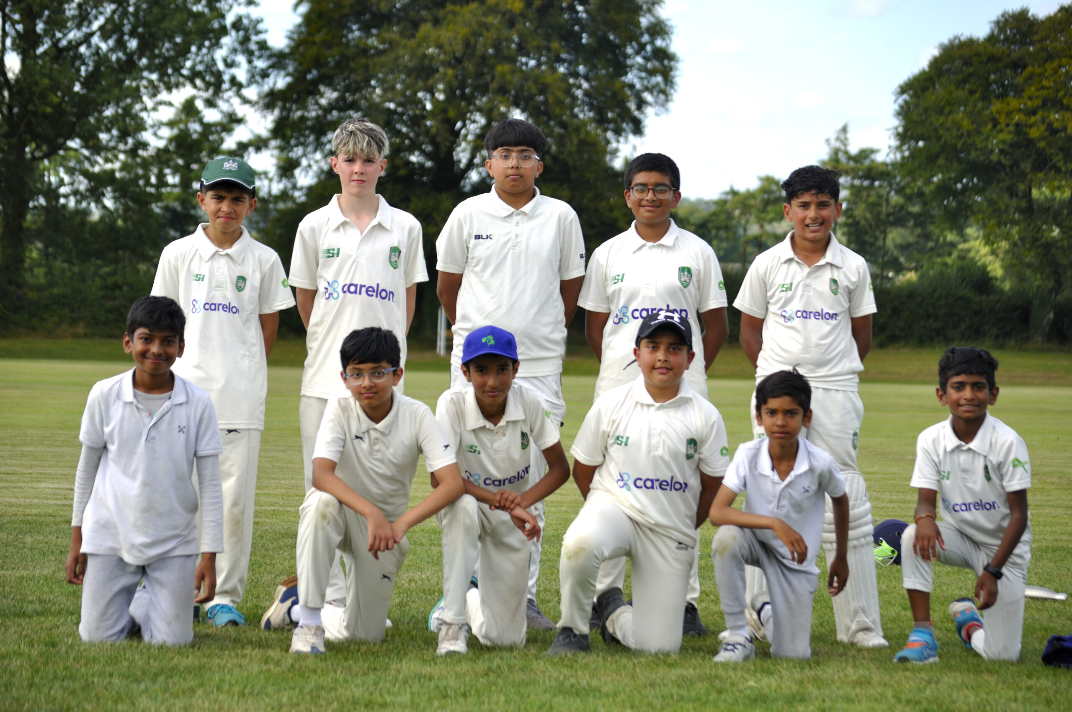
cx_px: 536
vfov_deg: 10.6
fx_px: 3836
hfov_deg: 15.9
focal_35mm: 129
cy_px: 356
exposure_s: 1/640
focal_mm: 86
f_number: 4.2
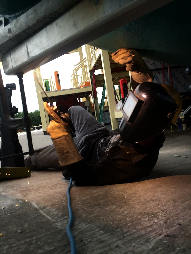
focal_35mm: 29
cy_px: 127
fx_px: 213
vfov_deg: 61.7
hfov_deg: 48.2
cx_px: 96
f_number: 2.2
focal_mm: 4.15
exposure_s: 1/486
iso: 32
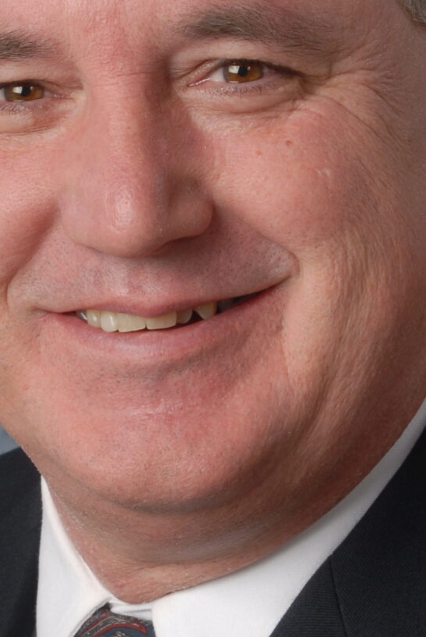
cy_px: 388
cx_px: 195
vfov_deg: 6.3
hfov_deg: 4.2
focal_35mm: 329
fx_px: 5822
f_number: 13
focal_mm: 70
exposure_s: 1/320
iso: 100
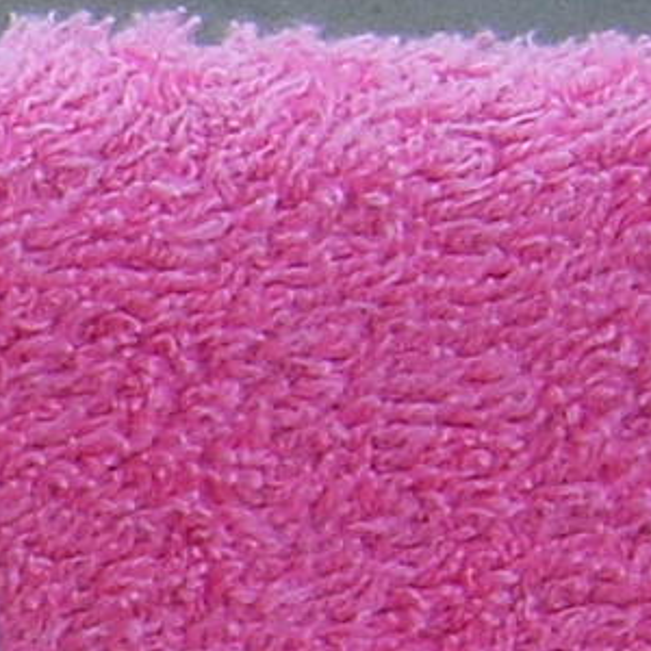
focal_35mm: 290
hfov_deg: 5.6
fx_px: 6170
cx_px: -1445
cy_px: 1063
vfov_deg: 6.0
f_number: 6.4
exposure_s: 1/160
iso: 50
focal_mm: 7.8
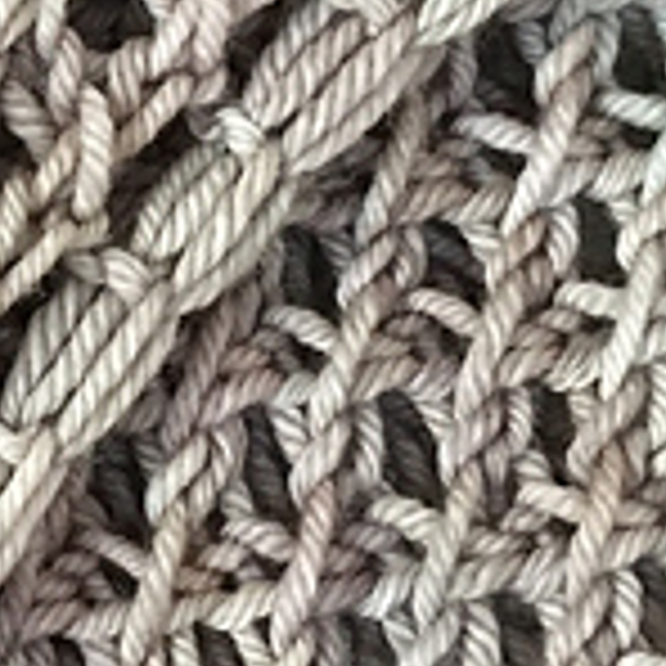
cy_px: -9
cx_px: -117
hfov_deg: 15.2
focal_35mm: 111
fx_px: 2416
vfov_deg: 15.4
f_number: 2.2
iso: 320
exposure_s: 1/15
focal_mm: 4.15
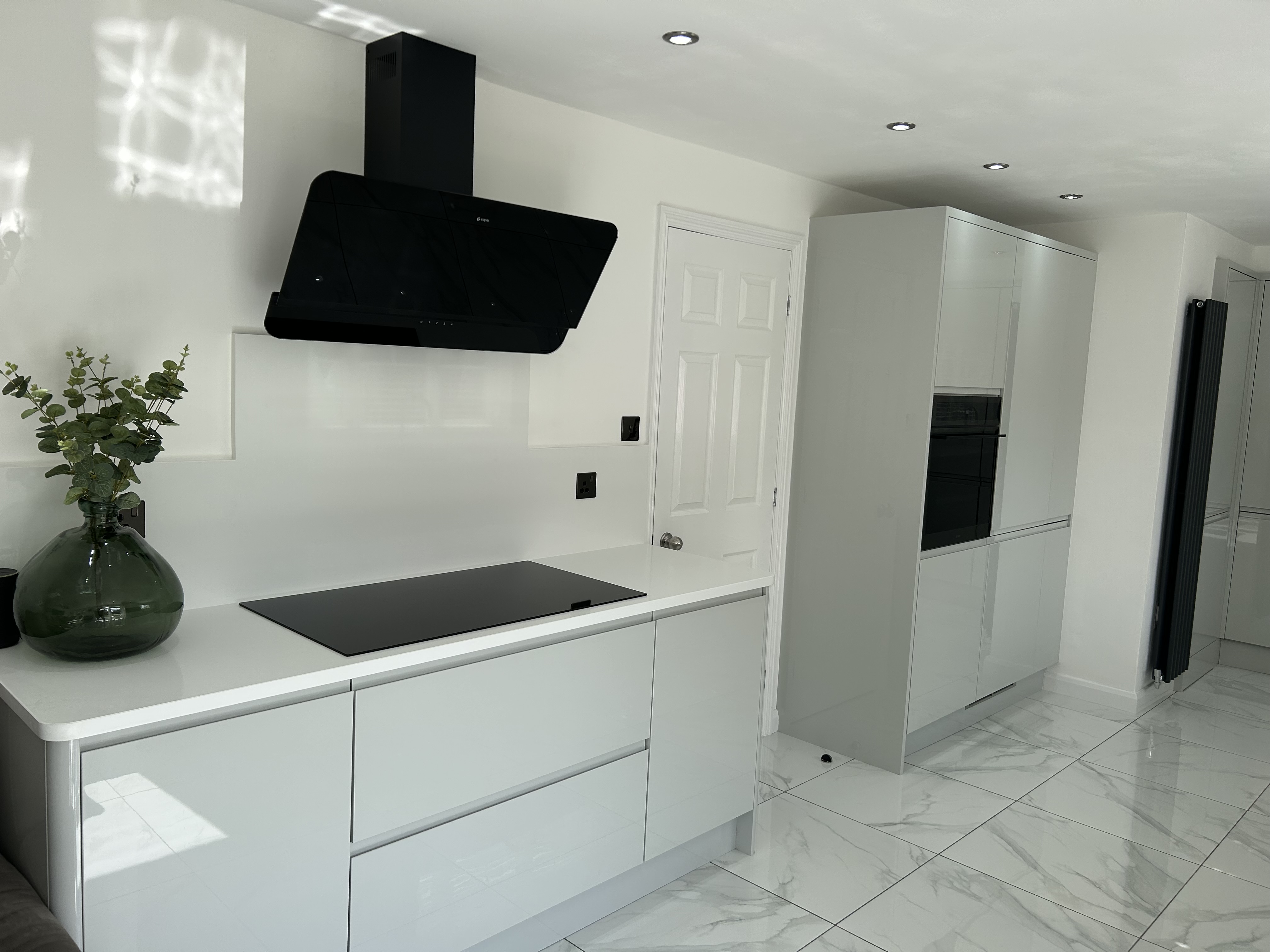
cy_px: 476
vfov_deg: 53.1
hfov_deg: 67.3
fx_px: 954
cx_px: 635
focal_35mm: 26
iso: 50
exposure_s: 1/859
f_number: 1.5
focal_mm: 5.7
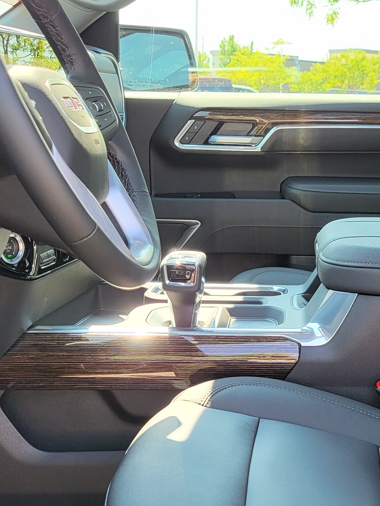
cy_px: 340
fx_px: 878
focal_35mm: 60
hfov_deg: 23.6
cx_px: 360
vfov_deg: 31.9
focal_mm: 5.4
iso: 40
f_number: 1.8
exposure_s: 1/145
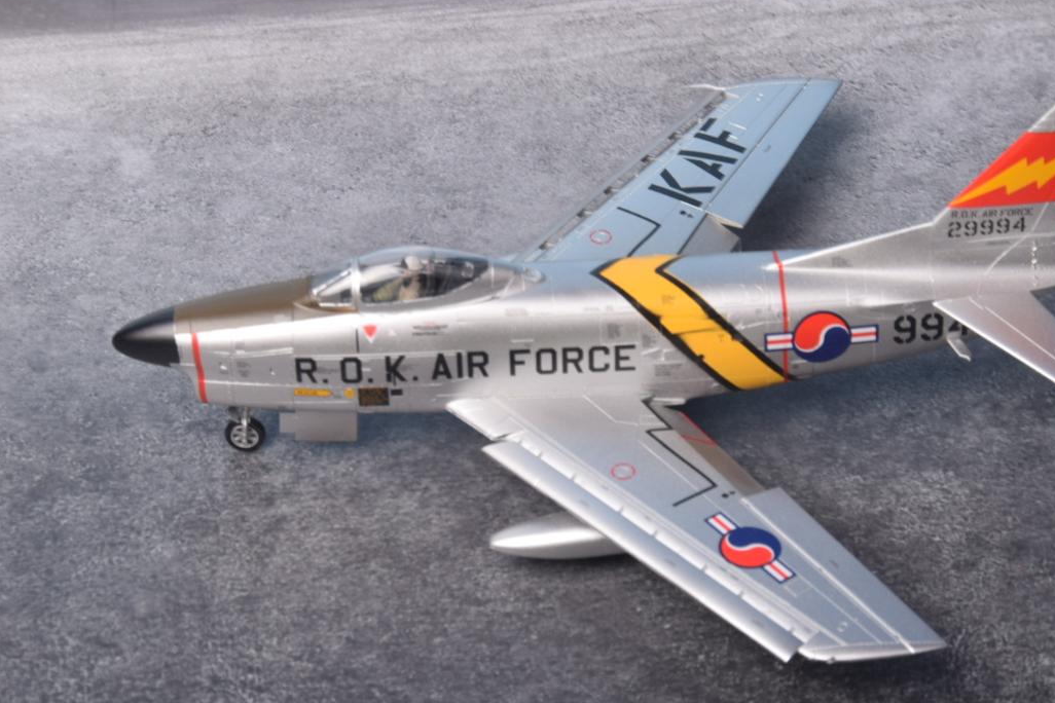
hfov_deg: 15.6
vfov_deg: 10.5
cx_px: 623
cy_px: 360
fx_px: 3839
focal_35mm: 131
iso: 200
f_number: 11
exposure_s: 1/200
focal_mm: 70
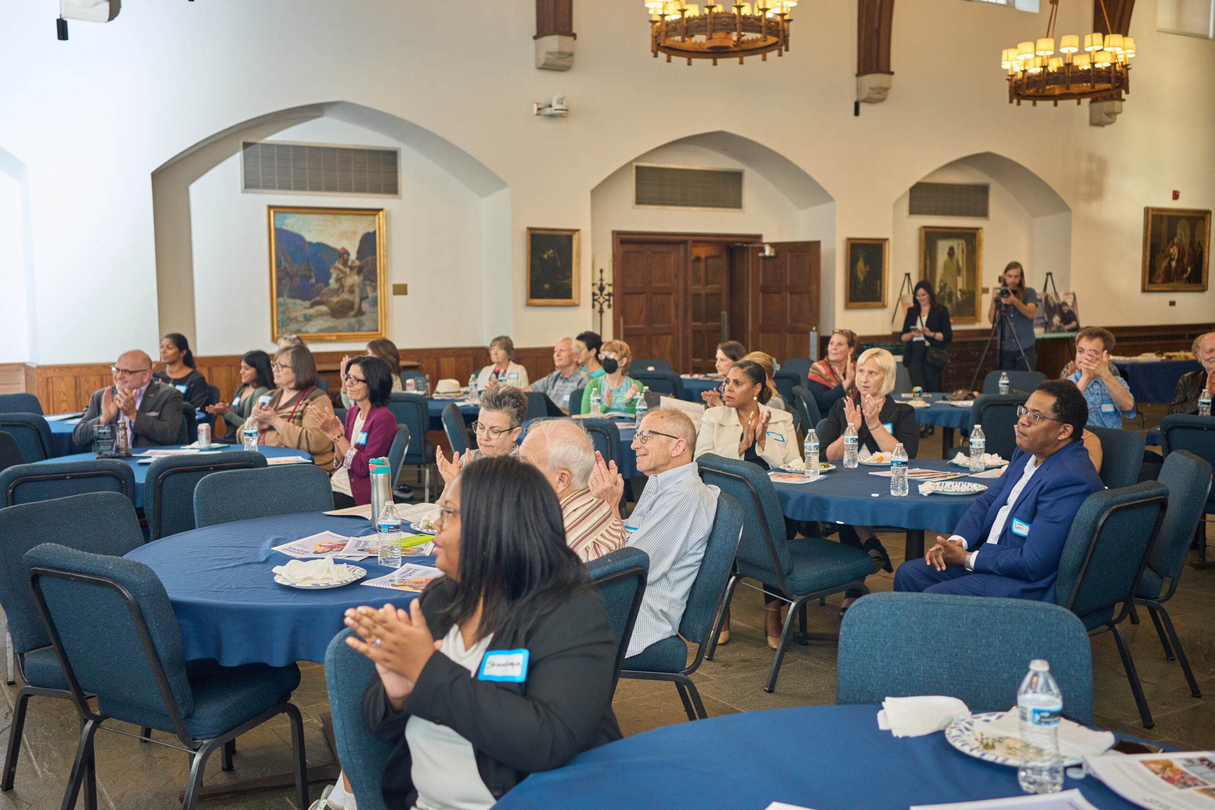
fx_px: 1181
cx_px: 608
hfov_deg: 54.4
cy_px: 405
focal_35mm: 35
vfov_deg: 37.9
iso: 500
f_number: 2.8
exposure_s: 1/200
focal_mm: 35
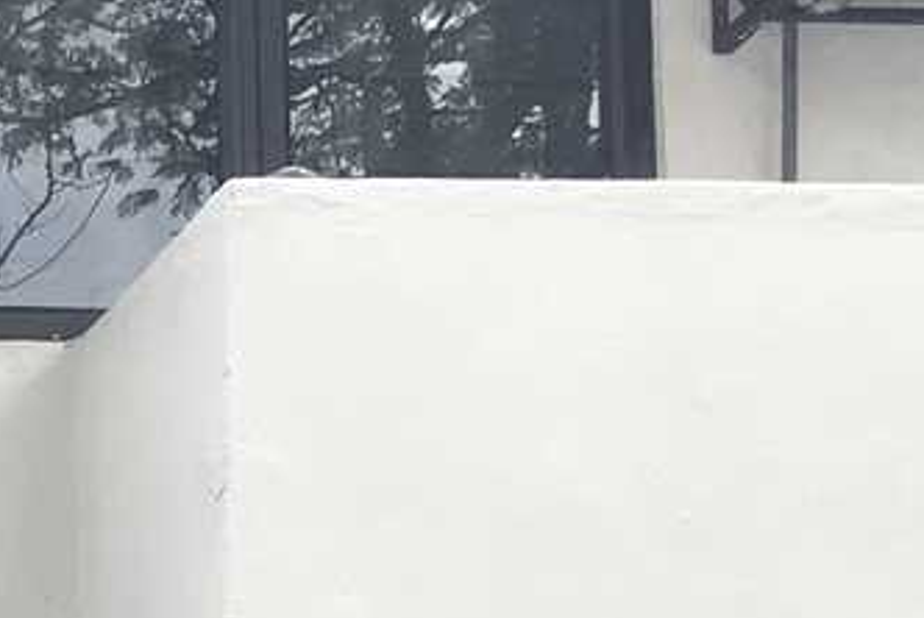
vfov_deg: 7.0
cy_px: 1564
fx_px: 4701
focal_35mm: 183
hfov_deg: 10.2
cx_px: -1046
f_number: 2.2
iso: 25
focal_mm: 4.15
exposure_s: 1/178
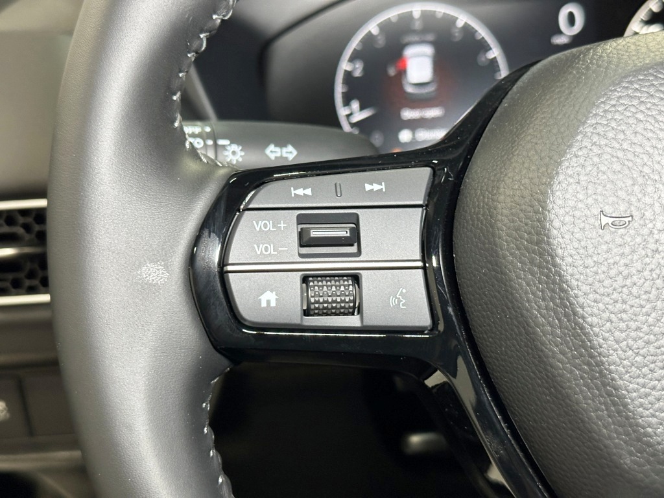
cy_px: 249
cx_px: 332
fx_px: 921
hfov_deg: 39.7
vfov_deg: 30.3
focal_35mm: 48
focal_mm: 6.86
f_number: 1.78
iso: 400
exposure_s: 1/40
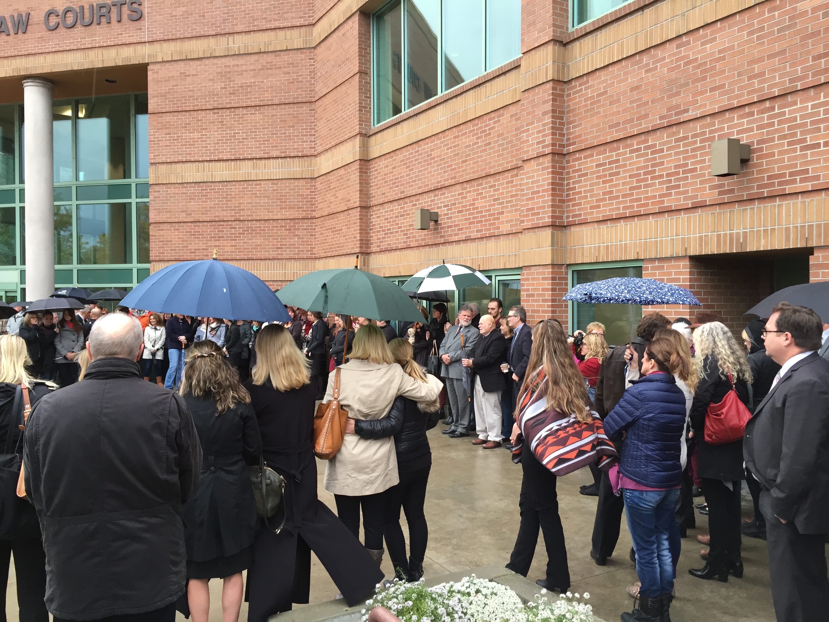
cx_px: 414
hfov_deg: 61.7
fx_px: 695
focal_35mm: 29
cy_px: 311
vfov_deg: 48.2
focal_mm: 4.15
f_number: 2.2
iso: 32
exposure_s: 1/40
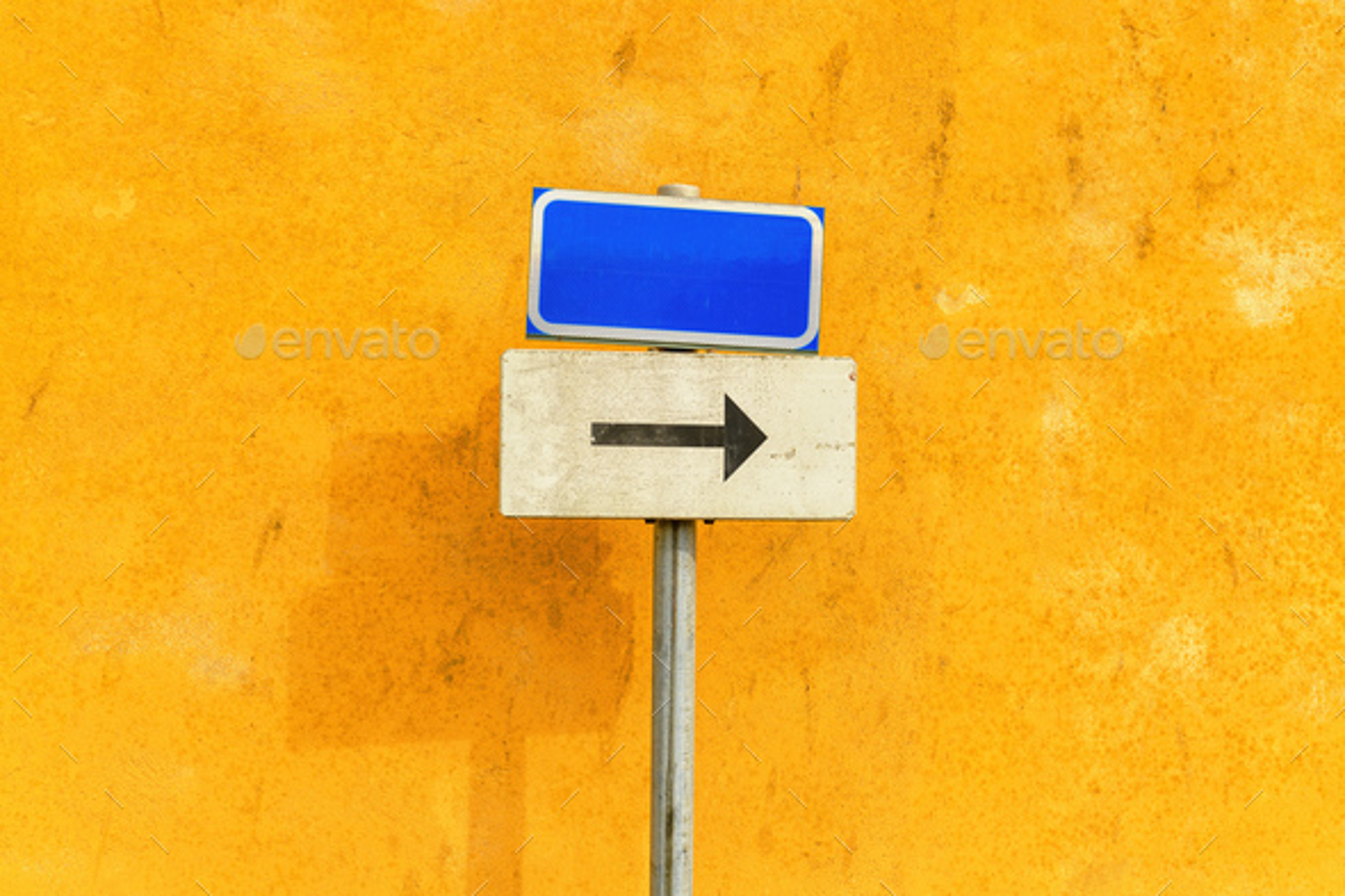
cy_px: 448
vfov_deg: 37.8
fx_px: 1307
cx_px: 672
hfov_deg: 54.4
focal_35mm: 35
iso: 64
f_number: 5.6
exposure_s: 1/250
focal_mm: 35
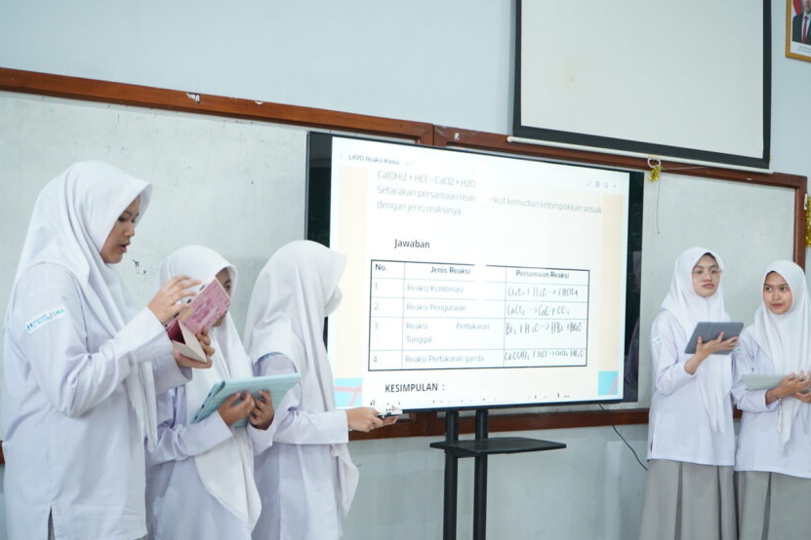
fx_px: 1194
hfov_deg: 37.5
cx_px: 448
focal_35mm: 53
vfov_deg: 25.5
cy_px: 307
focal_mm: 43
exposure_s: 1/40
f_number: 5
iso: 2000
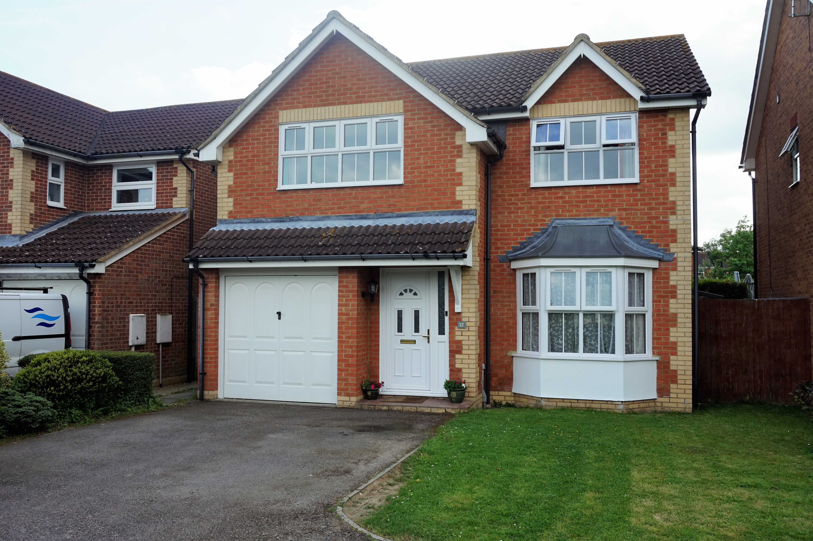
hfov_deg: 62.0
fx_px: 677
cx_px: 406
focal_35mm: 30
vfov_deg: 43.6
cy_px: 270
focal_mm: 20
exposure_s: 1/80
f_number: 9
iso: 100
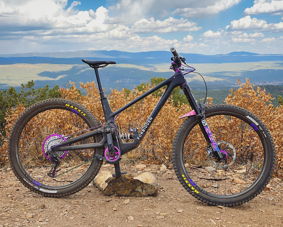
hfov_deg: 34.1
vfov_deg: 27.6
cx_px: 143
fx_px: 461
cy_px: 113
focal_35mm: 55
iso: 20
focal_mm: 6
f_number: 2
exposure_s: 1/221
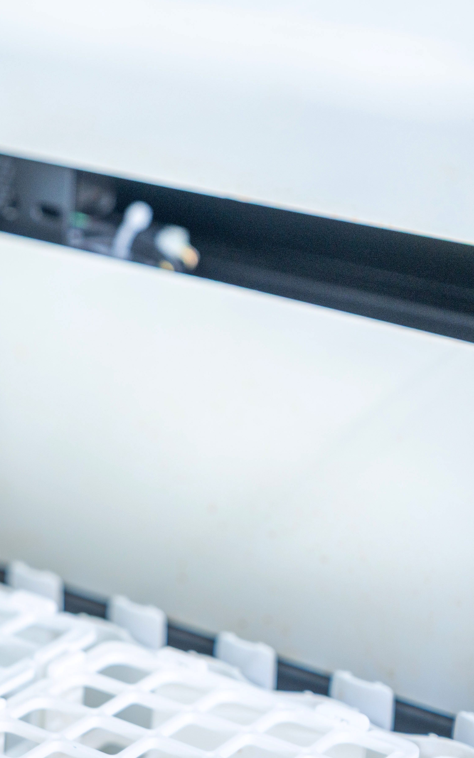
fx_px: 2294
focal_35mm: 111
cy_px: 430
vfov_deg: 18.8
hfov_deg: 11.3
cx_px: -258
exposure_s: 1/125
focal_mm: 56
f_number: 2.8
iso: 125
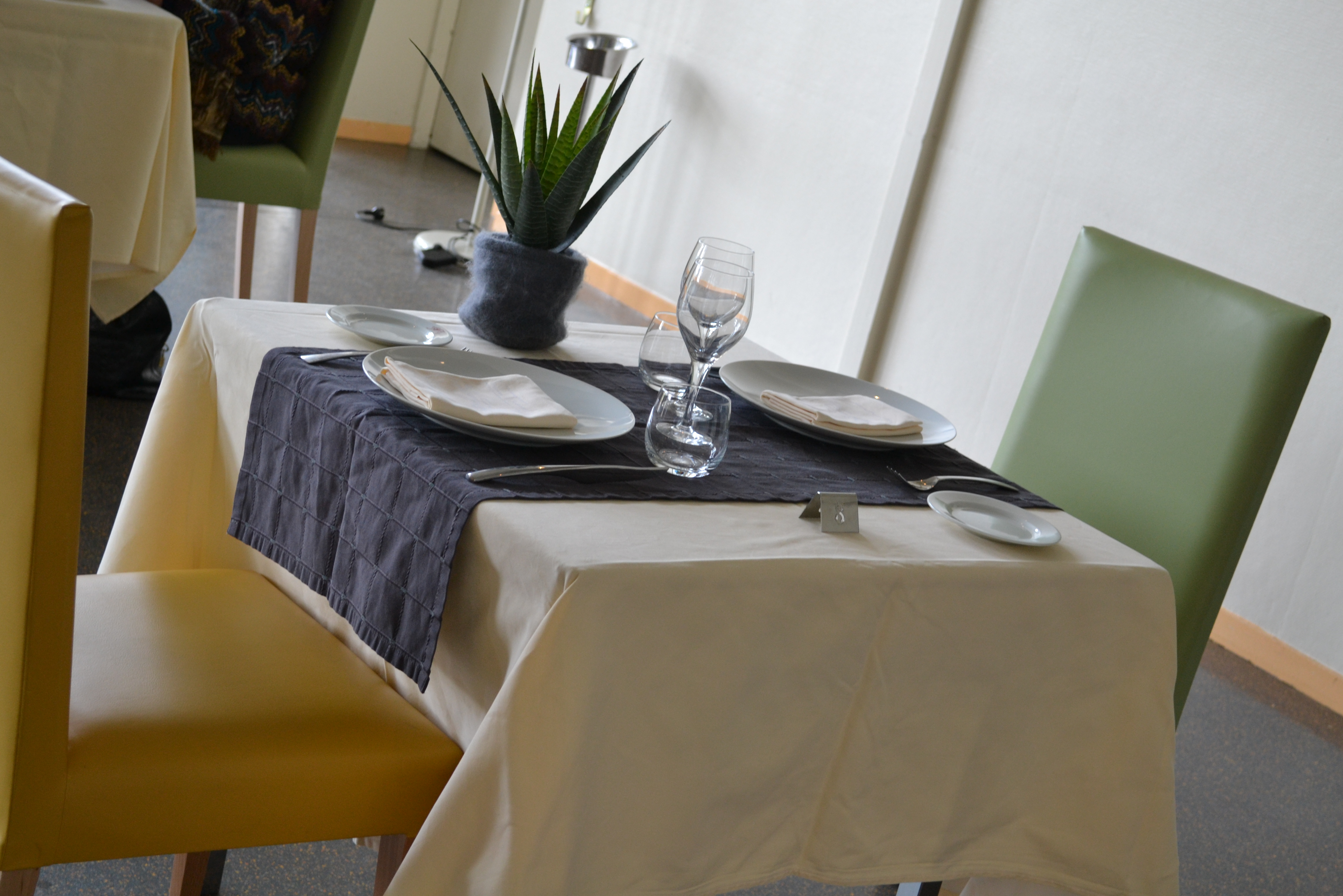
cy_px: 448
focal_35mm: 60
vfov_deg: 22.6
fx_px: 2238
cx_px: 672
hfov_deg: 33.4
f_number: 5.3
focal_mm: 40
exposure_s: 1/60
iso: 640
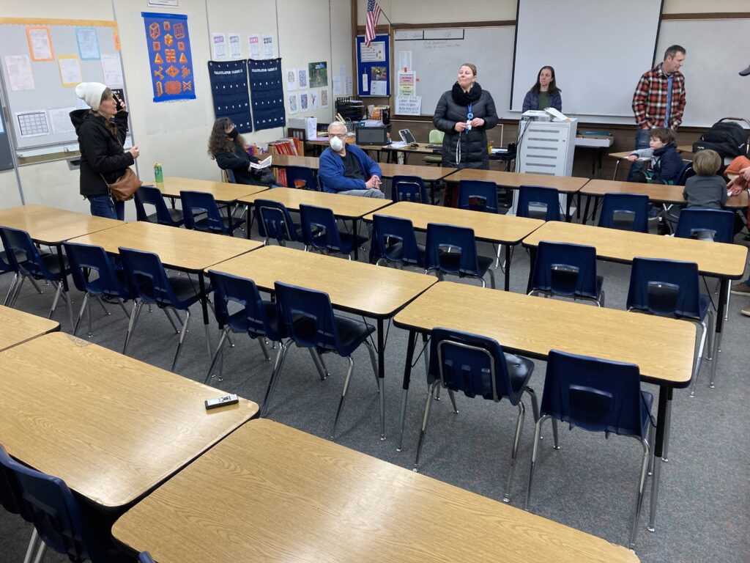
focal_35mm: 28
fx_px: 607
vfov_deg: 49.7
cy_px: 282
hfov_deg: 63.4
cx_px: 375
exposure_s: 1/60
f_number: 1.8
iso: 80
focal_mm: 3.99
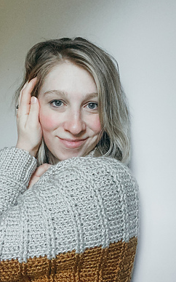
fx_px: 315
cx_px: 85
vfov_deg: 48.2
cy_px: 148
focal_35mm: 41
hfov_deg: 31.2
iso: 320
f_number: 2.2
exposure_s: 1/60
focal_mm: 2.71
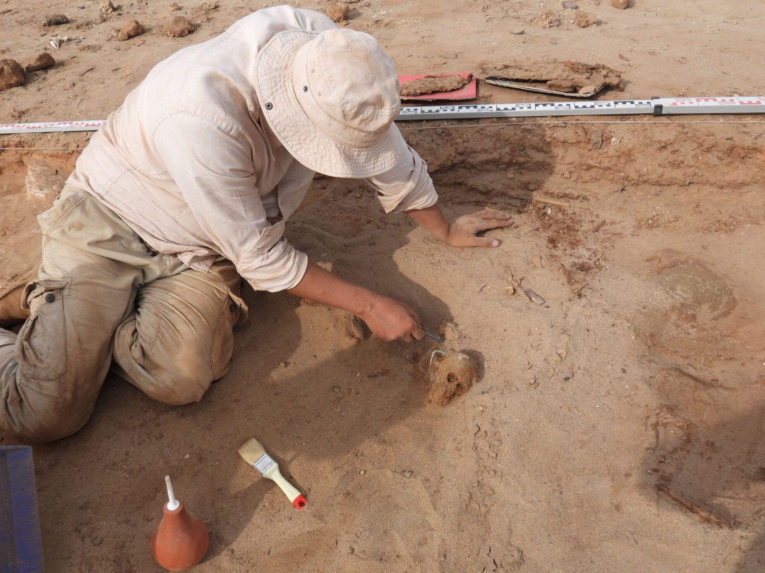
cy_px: 292
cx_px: 378
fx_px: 685
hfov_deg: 58.4
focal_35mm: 31
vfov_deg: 45.4
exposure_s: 1/1600
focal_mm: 5.4
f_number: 3.2
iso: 100
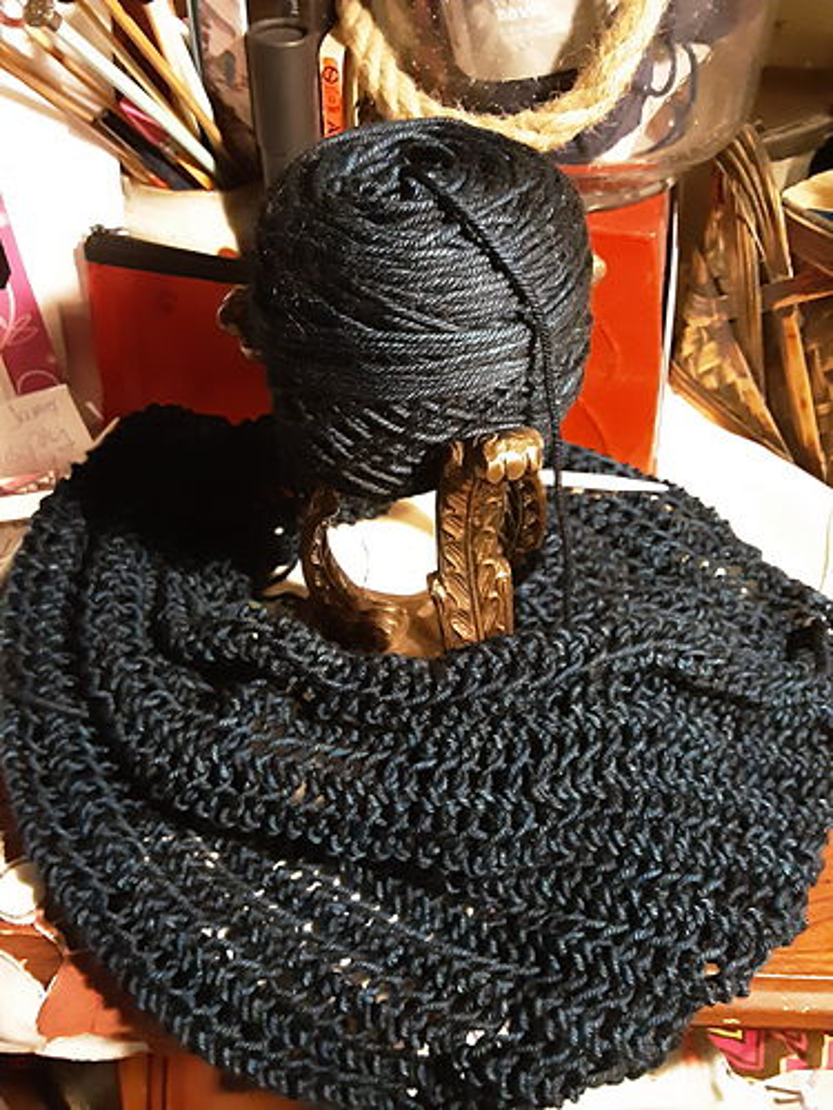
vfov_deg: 63.4
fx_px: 898
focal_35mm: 28
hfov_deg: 49.7
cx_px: 416
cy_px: 555
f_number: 1.9
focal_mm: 2.9
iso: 640
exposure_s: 1/17
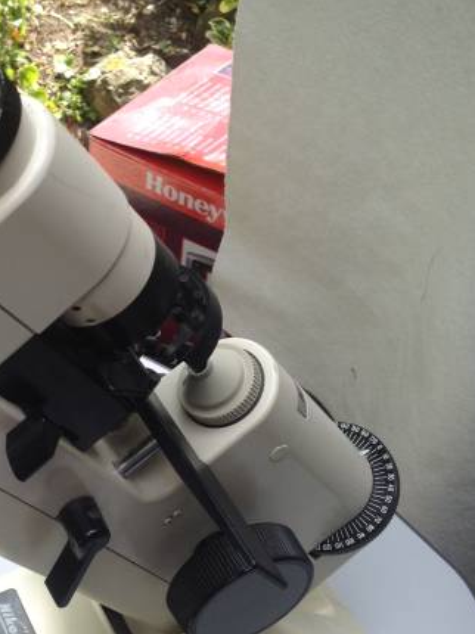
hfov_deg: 23.7
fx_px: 1117
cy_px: 386
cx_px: 103
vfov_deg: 31.6
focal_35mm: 61
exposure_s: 1/506
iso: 50
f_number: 2.4
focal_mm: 4.28
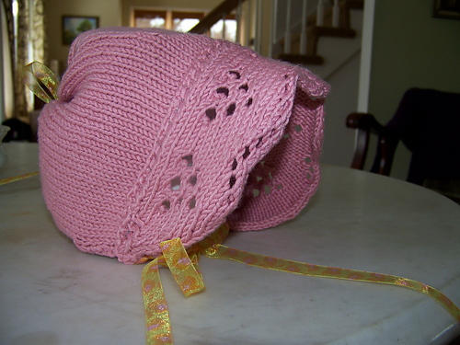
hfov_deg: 51.4
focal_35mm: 36
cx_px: 230
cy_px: 172
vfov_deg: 39.7
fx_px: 478
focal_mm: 5.85
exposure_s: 1/30
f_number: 2.8
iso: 64
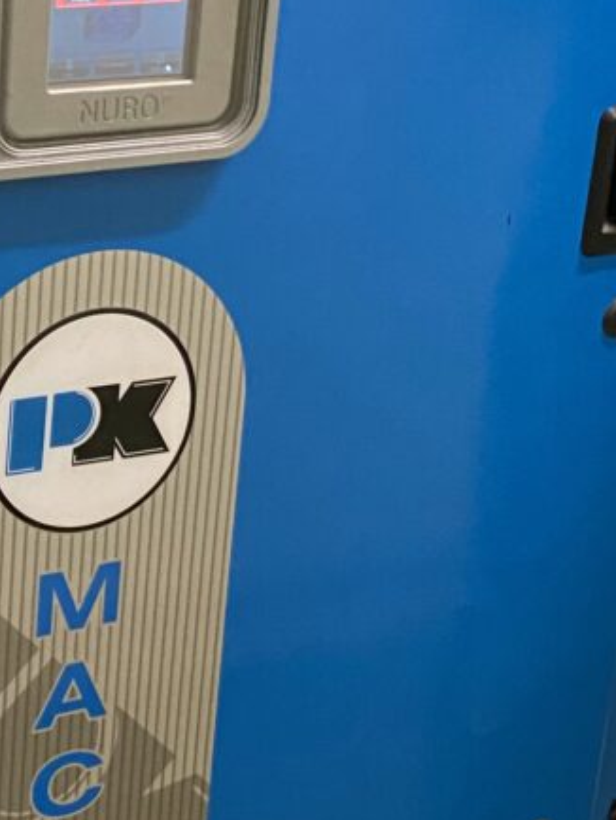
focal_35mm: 92
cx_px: 43
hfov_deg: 15.9
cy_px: 376
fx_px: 2181
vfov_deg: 21.3
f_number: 1.8
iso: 500
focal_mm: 4.25
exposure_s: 1/53
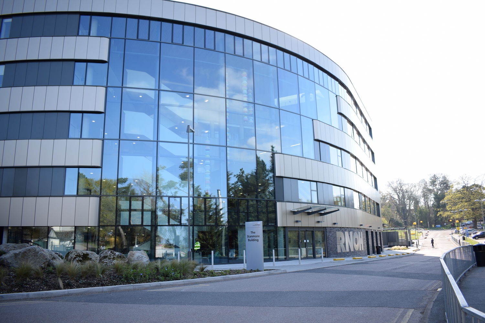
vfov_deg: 47.9
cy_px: 162
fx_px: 364
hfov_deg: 67.4
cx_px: 242
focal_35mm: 27
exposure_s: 1/200
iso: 100
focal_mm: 18
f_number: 4
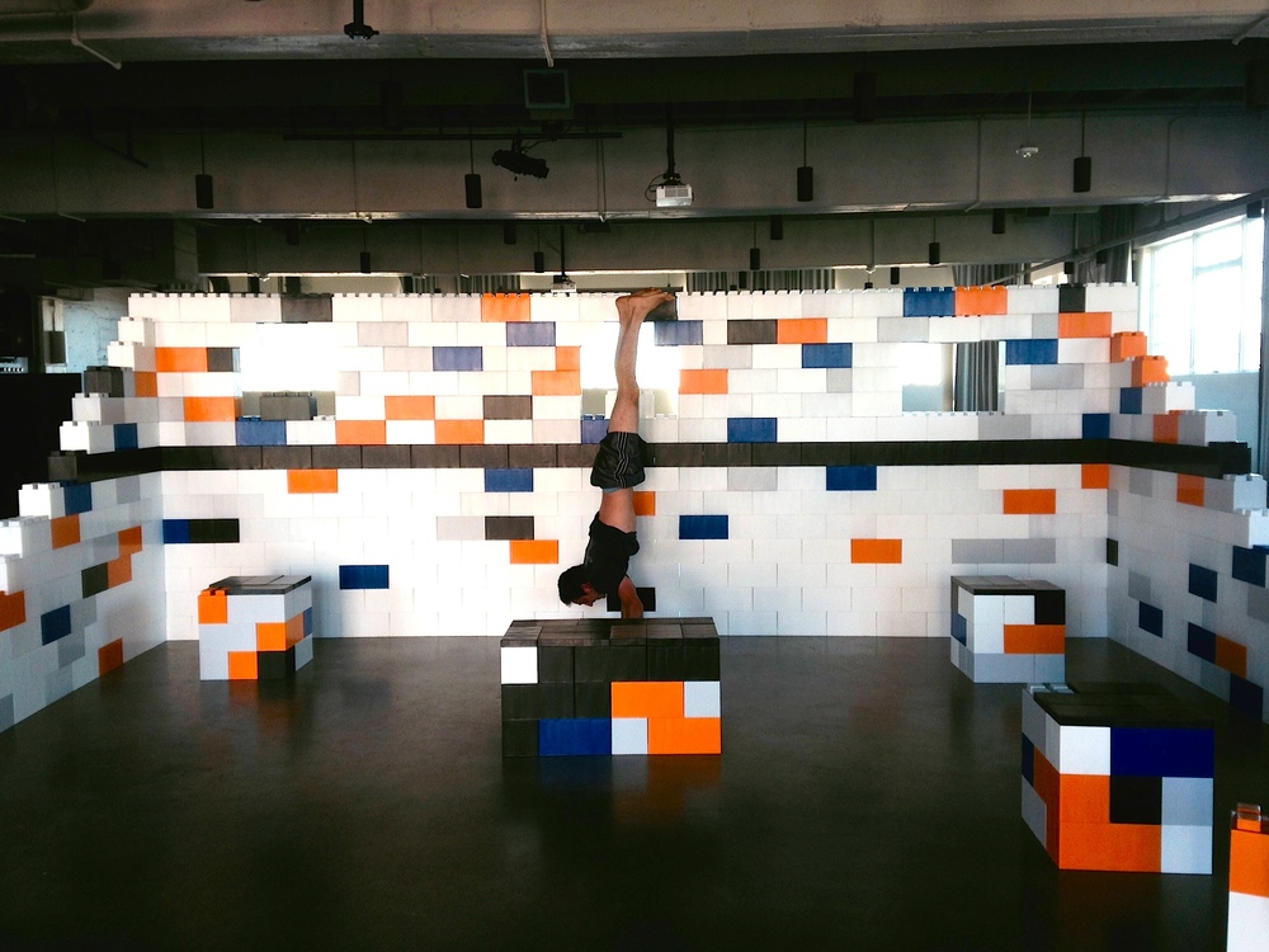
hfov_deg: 55.4
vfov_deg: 42.9
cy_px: 476
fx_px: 1210
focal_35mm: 33
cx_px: 634
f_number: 2.4
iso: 50
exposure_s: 1/30
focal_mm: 4.12
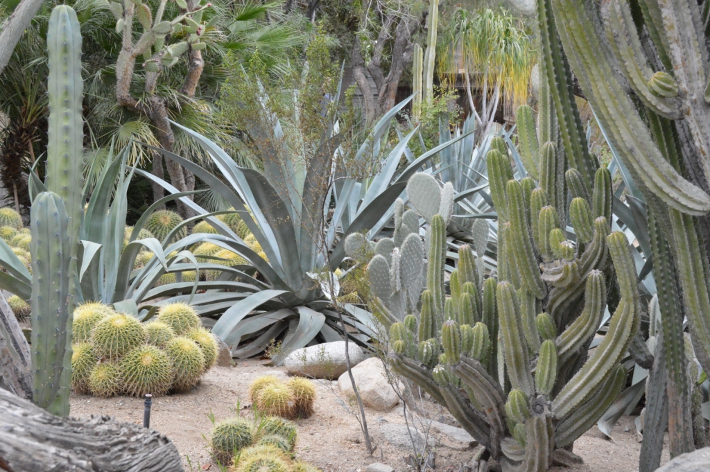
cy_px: 236
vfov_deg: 25.7
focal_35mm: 52
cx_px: 355
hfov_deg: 37.9
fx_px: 1035
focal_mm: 35
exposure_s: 1/500
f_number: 11
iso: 3200
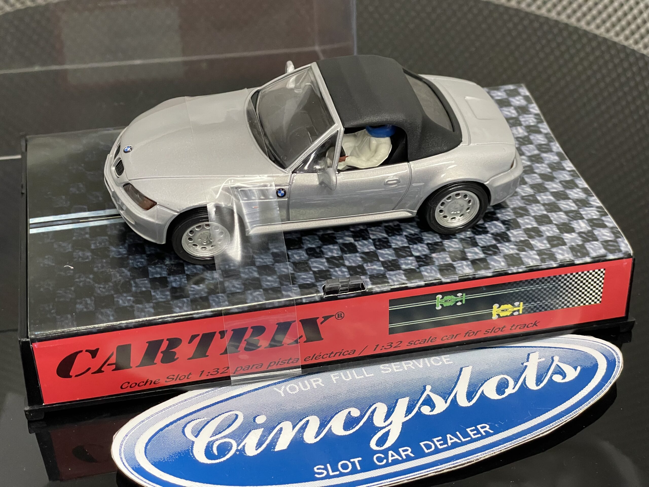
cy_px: 244
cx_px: 324
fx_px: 975
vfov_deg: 28.0
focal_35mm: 52
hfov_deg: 36.8
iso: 500
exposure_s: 1/60
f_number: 2
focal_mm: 6
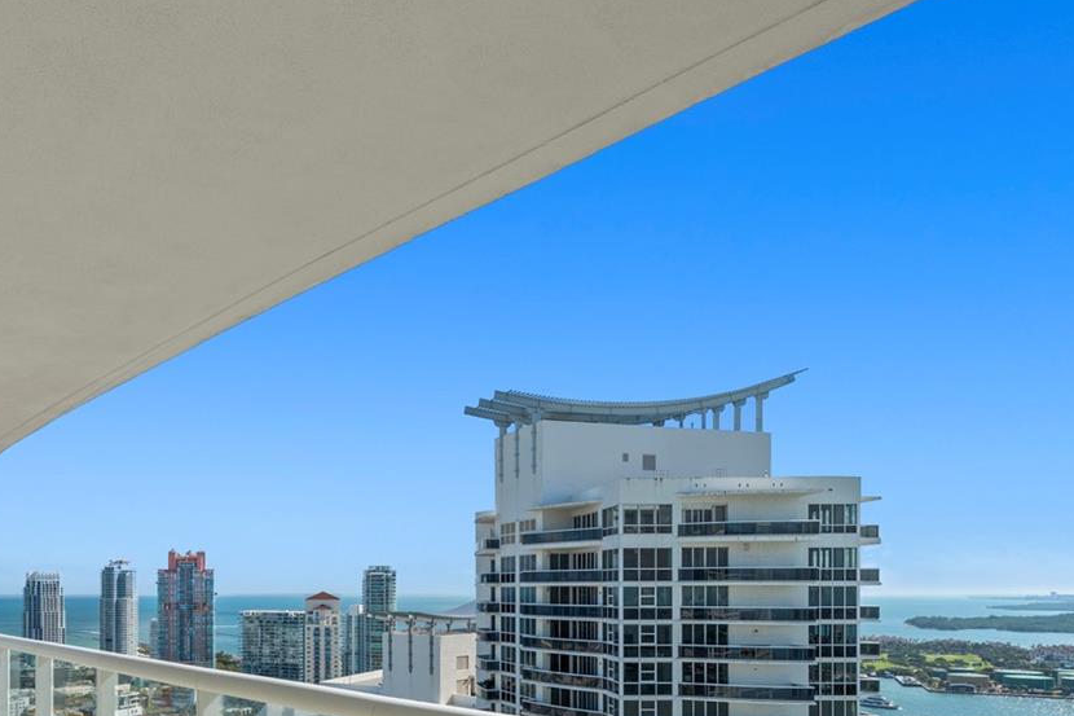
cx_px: 334
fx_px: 805
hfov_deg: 65.1
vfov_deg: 45.1
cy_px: 591
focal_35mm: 27
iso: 100
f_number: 11
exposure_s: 1/400
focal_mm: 14
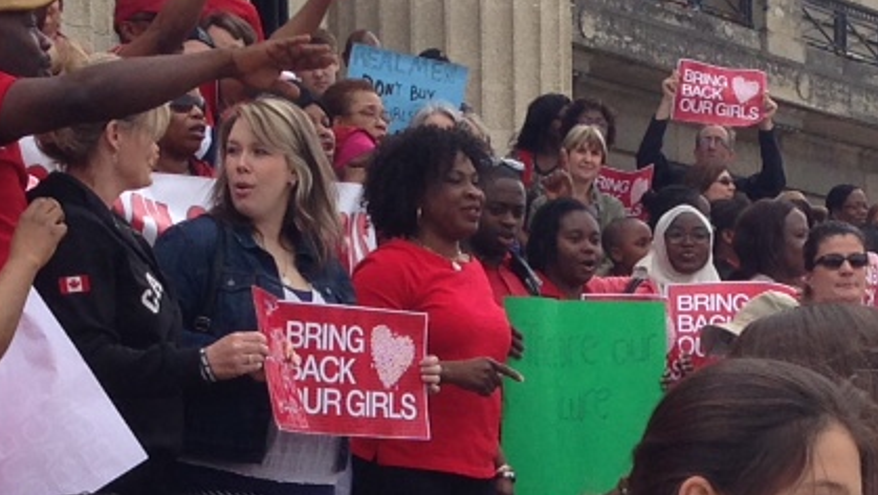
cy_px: 793
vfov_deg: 8.4
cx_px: 618
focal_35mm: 140
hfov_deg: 15.3
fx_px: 3260
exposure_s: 1/847
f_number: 2.4
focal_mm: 4.12
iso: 50
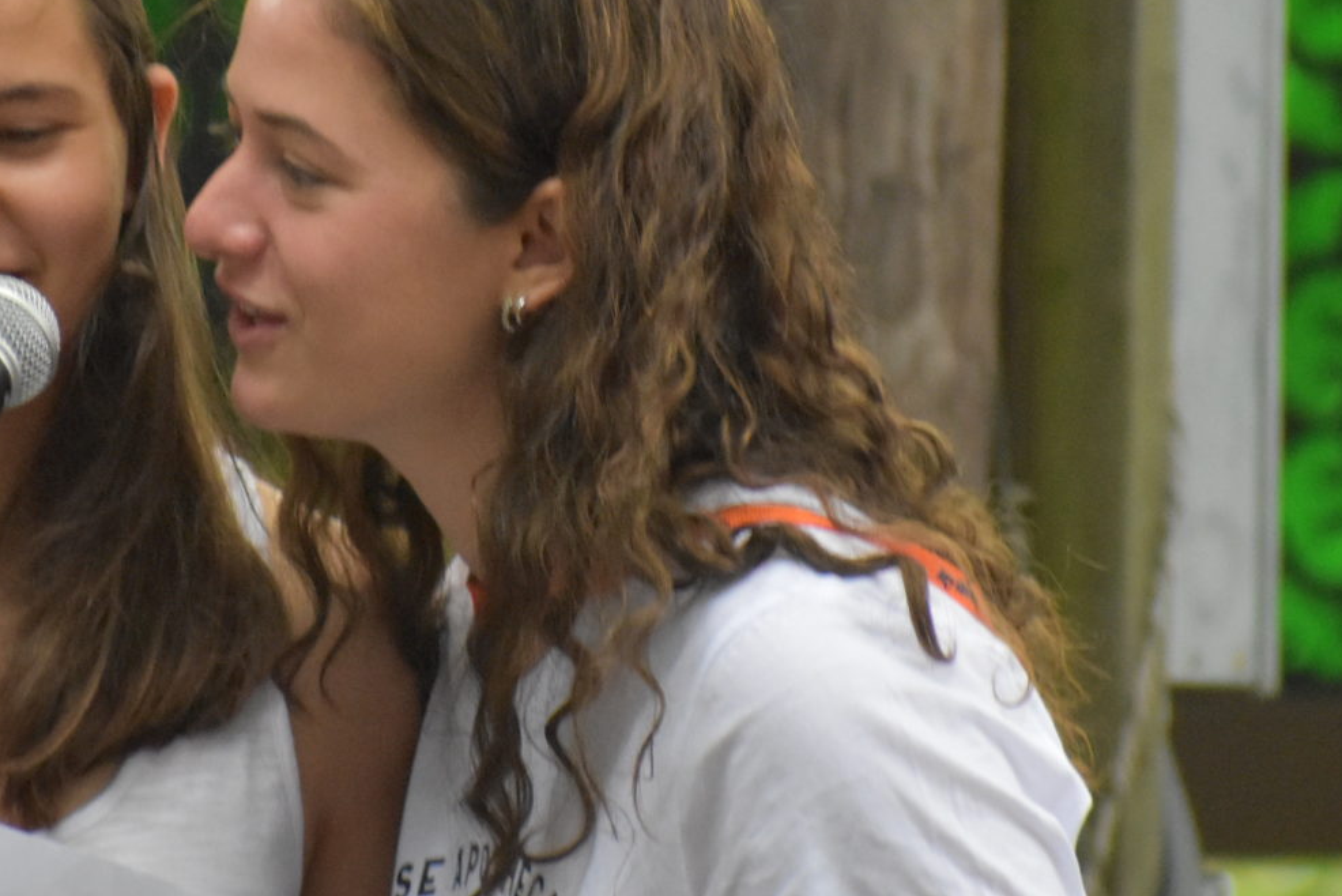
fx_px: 43551
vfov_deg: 1.2
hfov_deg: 1.8
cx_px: 468
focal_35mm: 1168
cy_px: 175
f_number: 6.3
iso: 2200
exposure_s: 1/500
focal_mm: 300
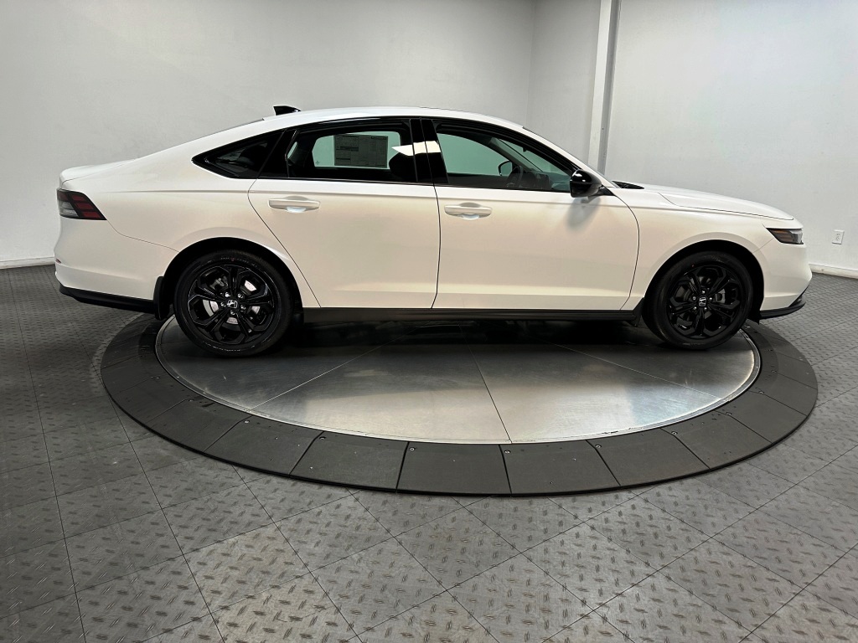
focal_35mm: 24
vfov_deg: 56.8
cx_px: 429
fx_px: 595
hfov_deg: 71.6
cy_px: 322
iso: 200
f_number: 1.78
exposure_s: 1/60
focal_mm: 6.86
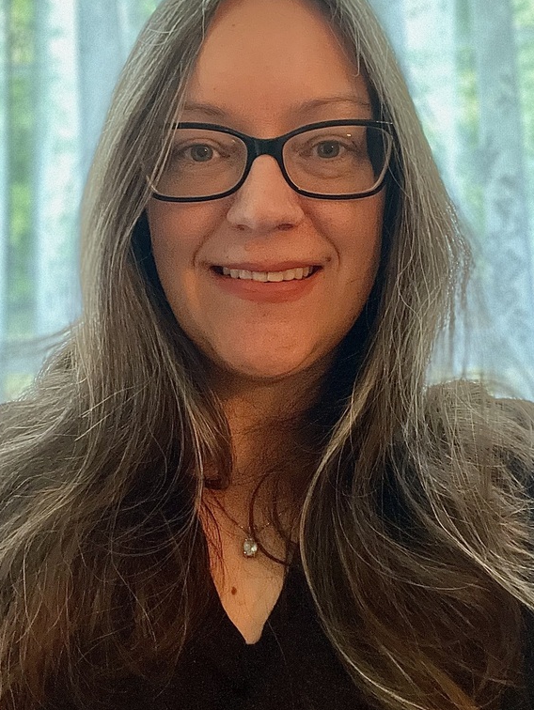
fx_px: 760
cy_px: 287
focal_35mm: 37
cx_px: 248
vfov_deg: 49.8
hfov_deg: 38.7
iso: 640
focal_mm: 2.71
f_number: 2.2
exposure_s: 1/30
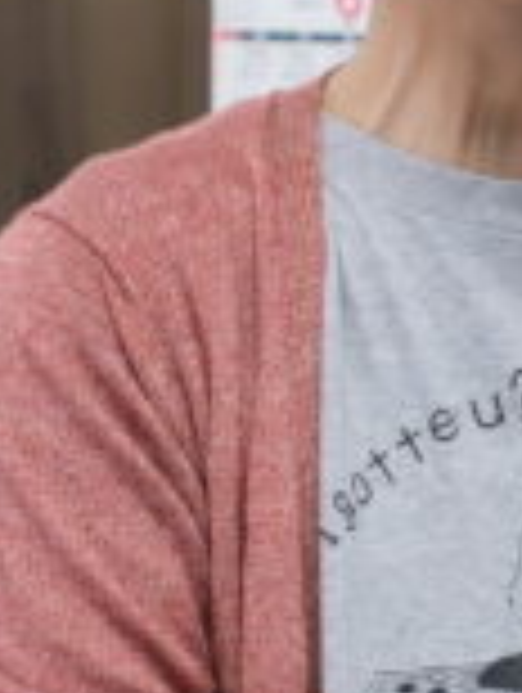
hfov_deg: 5.1
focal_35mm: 287
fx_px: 5755
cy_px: 209
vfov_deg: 6.9
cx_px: 1148
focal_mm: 29.9
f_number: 3.2
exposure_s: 1/80
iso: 320
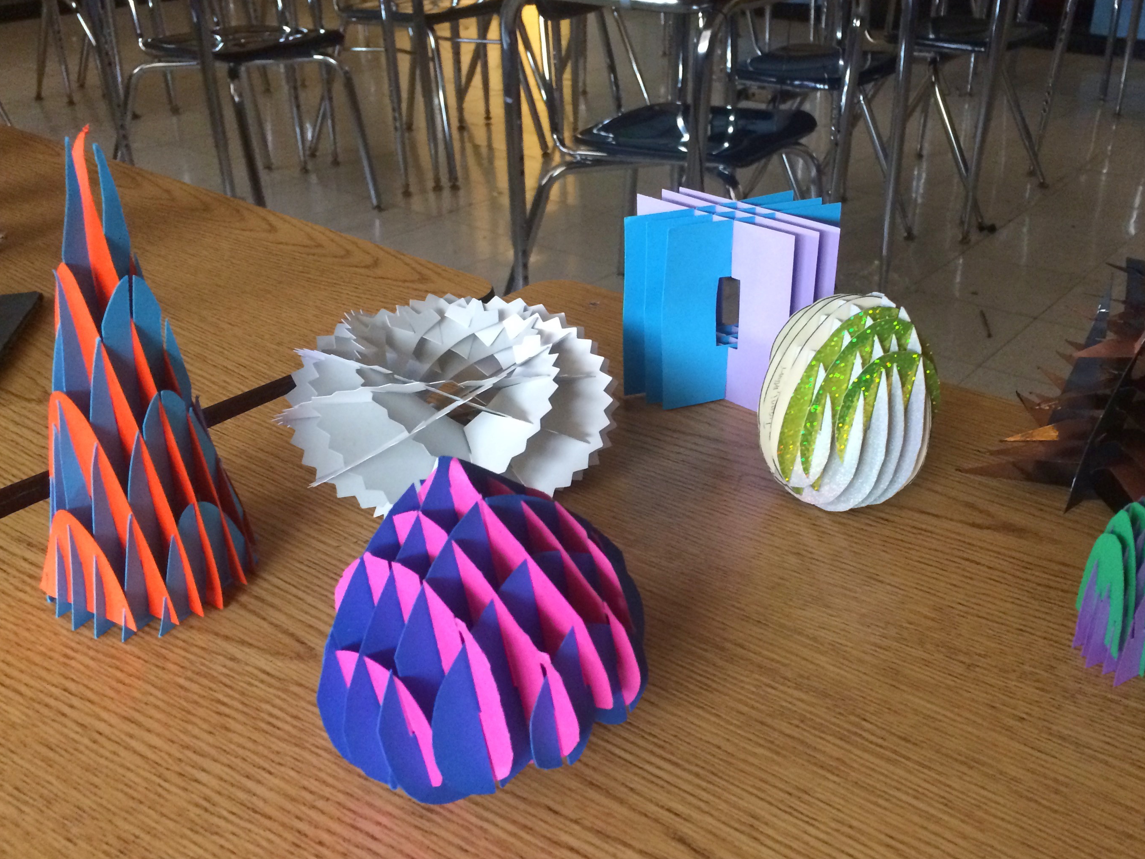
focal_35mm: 35
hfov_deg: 52.3
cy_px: 446
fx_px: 1158
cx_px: 673
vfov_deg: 40.7
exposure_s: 1/17
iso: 320
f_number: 2.2
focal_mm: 4.15
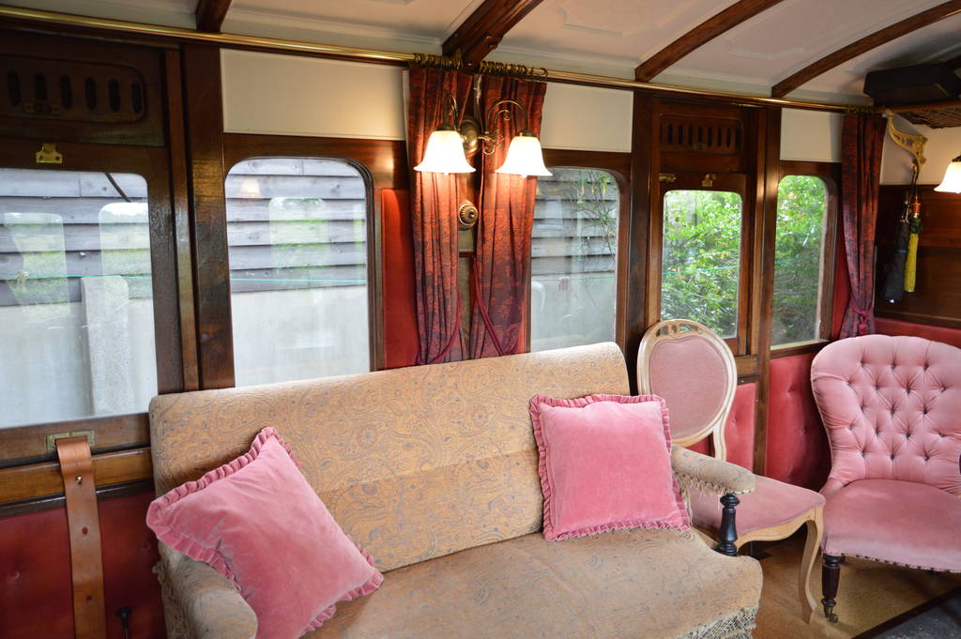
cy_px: 320
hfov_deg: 64.6
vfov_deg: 45.6
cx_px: 480
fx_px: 760
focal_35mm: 28
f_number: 3.8
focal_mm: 19
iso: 400
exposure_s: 1/40
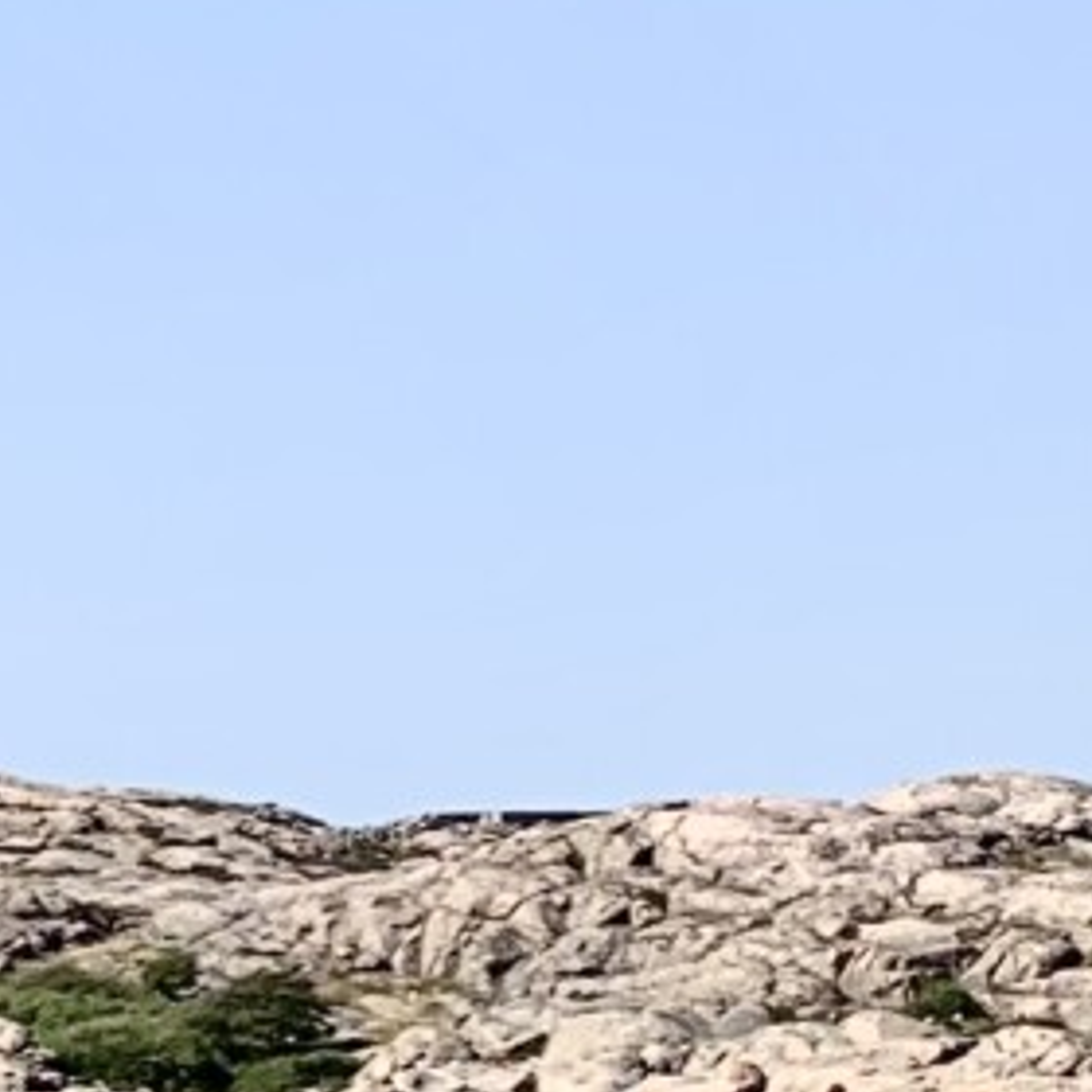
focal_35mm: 168
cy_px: 2129
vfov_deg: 9.7
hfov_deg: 9.3
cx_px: -1544
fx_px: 5996
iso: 25
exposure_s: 1/3289
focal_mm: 4.25
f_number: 1.8
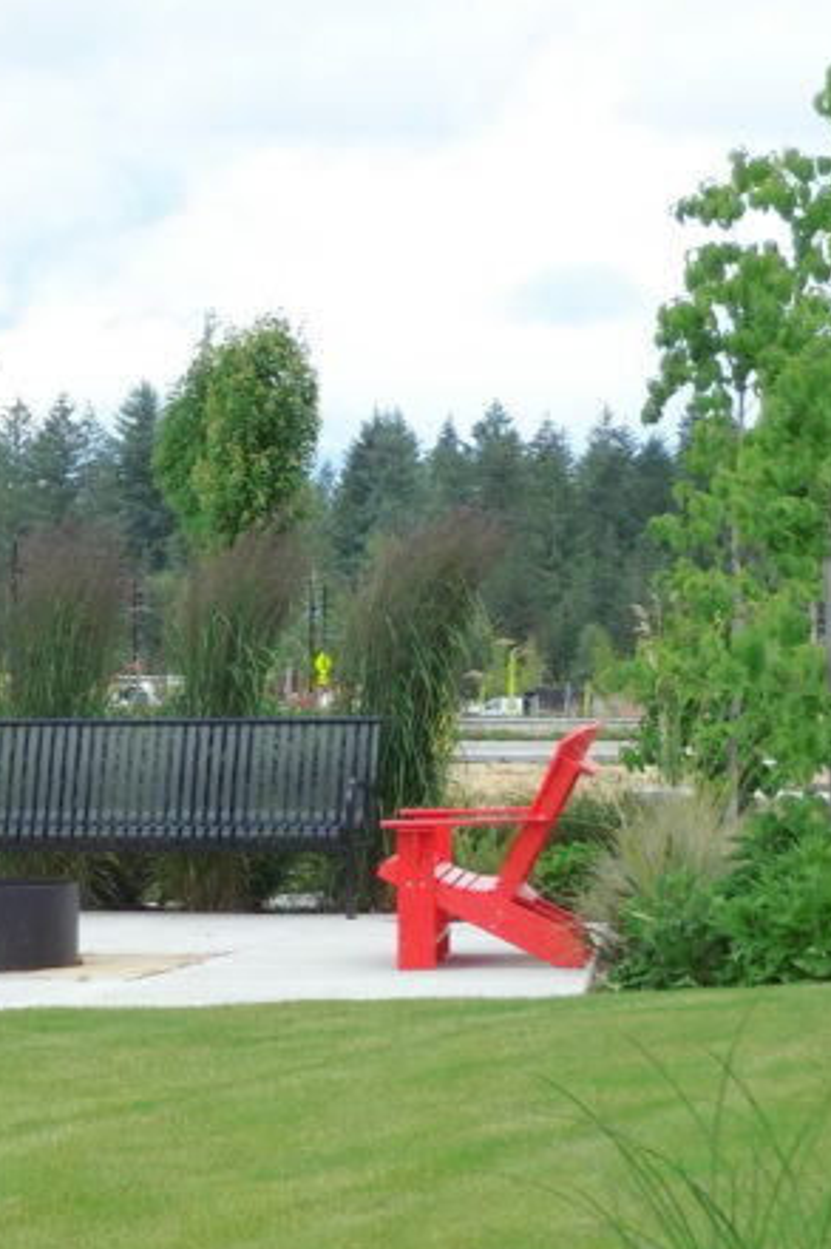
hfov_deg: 6.9
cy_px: 917
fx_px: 6791
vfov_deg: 10.5
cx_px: -471
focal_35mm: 196
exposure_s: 1/200
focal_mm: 14.6
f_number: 5
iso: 100
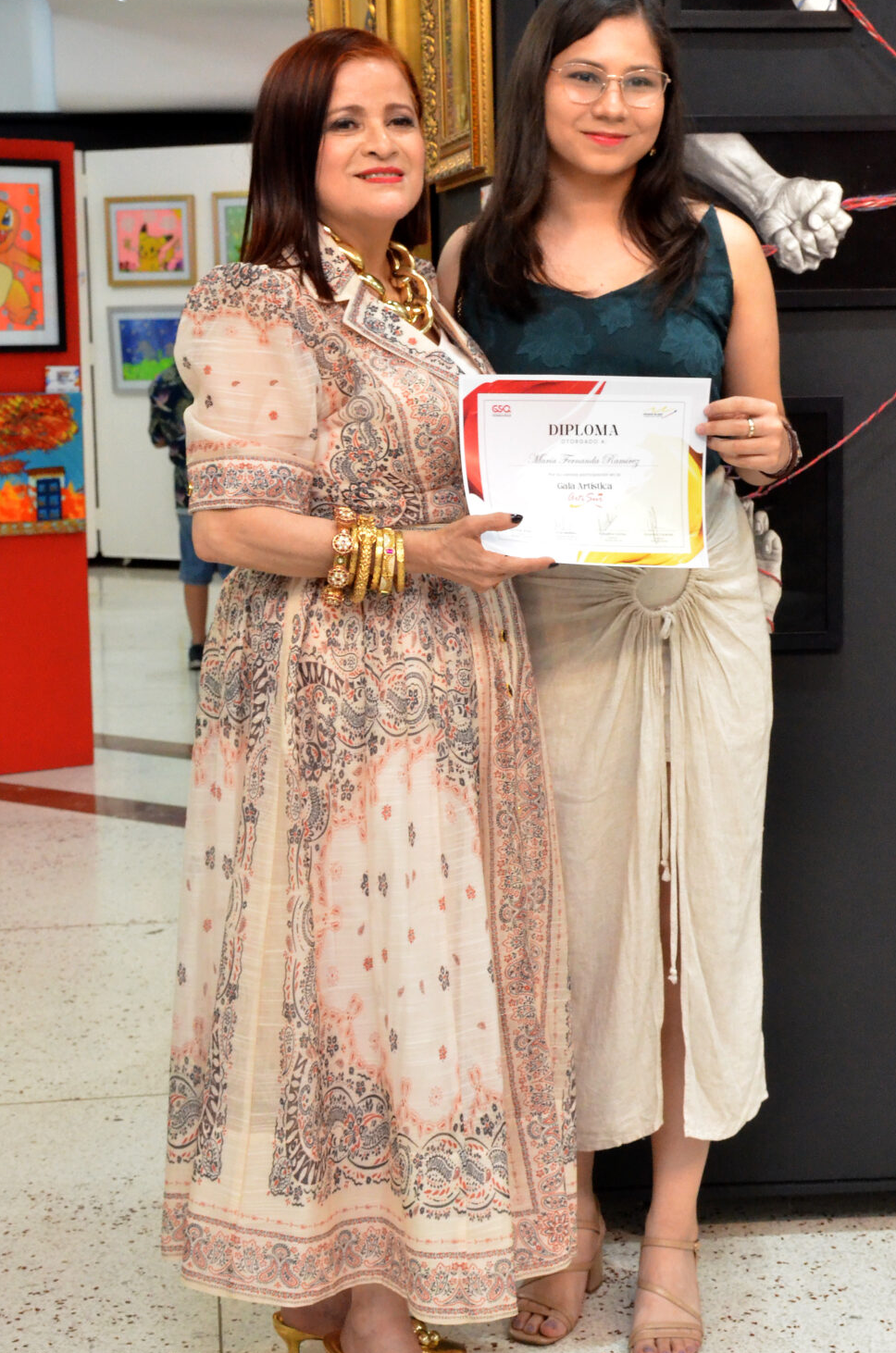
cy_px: 618
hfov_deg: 19.6
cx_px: 510
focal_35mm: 69
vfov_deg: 29.3
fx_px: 2588
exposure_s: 1/80
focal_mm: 32
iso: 3200
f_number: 10
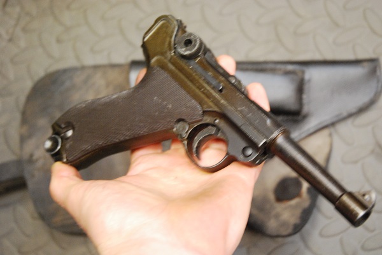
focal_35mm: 60
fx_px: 637
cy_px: 128
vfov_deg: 22.7
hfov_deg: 33.4
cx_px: 191
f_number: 4.5
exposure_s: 1/30
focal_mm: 40
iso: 1600
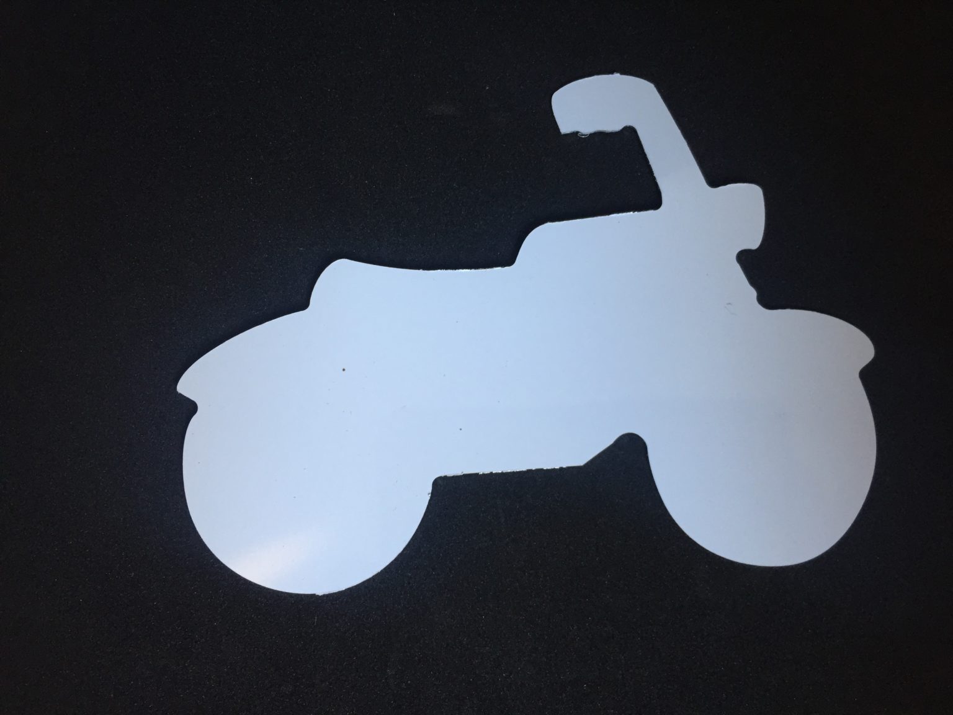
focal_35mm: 29
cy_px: 358
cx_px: 476
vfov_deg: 48.2
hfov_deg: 61.7
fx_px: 798
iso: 125
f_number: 2.2
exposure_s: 1/33
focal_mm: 4.15
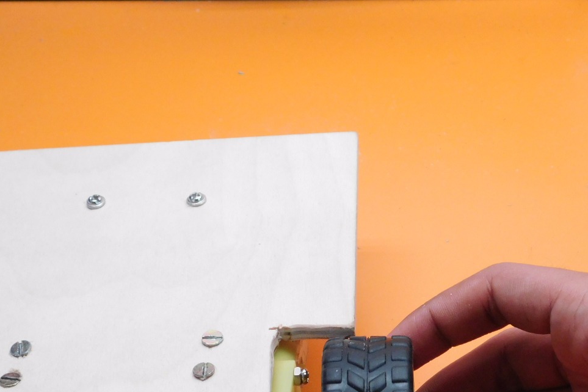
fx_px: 1143
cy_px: 310
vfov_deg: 19.3
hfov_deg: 28.6
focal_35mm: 70
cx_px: 395
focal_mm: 8
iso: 400
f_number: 3.7
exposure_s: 1/15
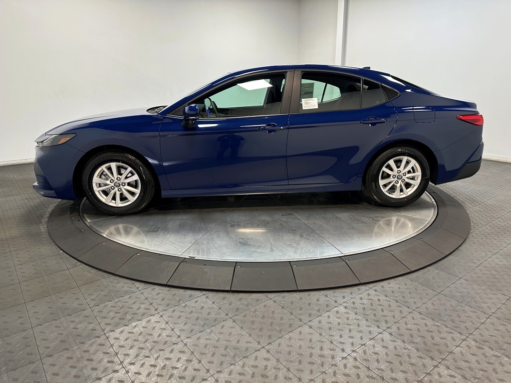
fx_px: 354
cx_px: 256
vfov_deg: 56.8
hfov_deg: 71.6
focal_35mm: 24
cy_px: 192
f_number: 1.78
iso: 320
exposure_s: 1/60
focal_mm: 6.86
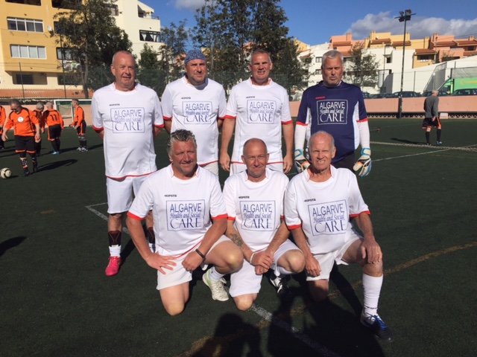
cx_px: 238
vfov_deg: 48.2
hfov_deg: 61.7
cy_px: 178
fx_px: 400
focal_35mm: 29
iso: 32
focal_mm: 4.15
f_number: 2.2
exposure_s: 1/5650
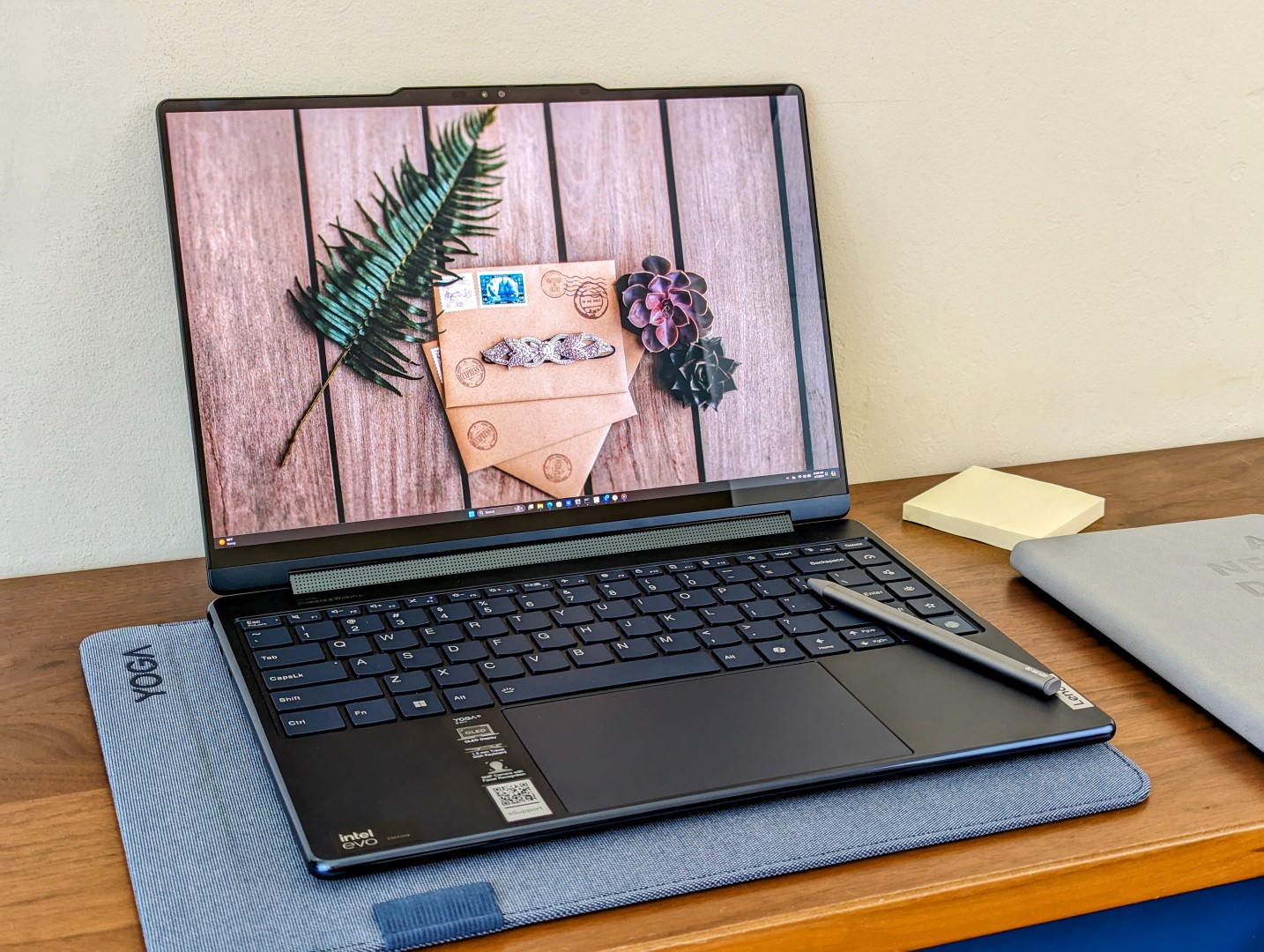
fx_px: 1755
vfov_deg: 30.3
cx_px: 632
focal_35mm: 48
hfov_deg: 39.6
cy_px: 476
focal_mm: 6.81
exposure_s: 1/30
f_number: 1.85
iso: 56
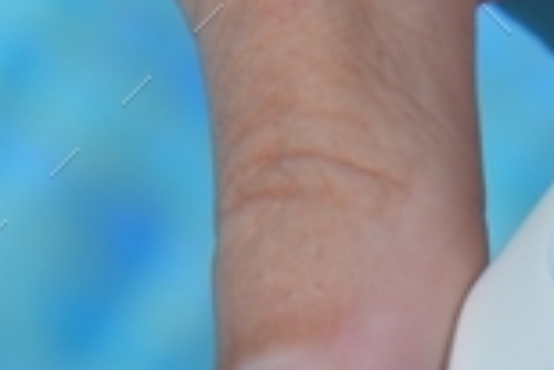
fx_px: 4866
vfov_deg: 4.4
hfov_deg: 6.4
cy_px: 41
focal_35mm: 316
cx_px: 874
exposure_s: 1/400
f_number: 8
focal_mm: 55
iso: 100
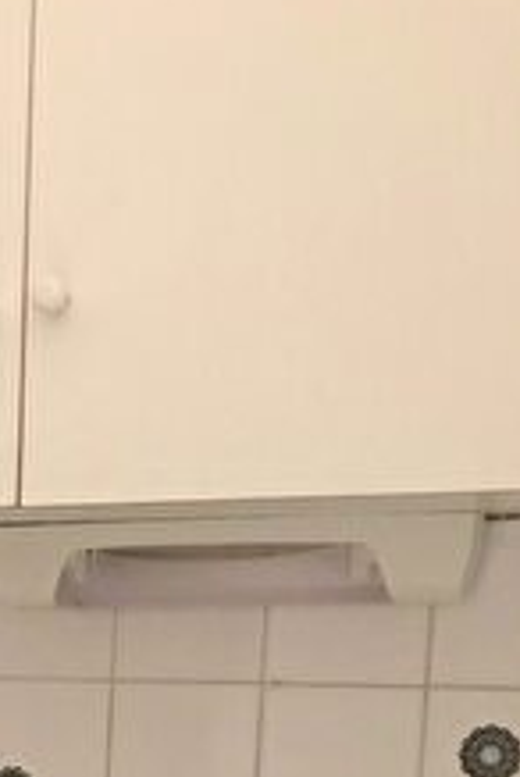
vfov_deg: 26.0
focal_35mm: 70
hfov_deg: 18.2
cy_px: 914
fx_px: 1512
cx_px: -157
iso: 80
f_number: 1.8
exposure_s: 1/7
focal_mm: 3.99
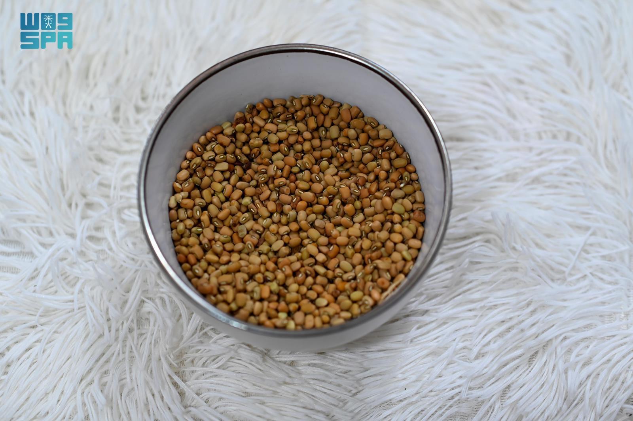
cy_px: 210
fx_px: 1493
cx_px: 316
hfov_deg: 23.9
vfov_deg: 16.0
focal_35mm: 85
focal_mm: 85
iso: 900
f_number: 2.8
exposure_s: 1/125
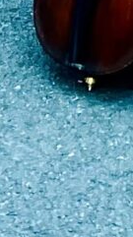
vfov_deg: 7.7
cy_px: -485
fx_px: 1516
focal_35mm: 241
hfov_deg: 4.7
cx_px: 471
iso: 64
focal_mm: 5.1
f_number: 1.6
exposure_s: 1/121
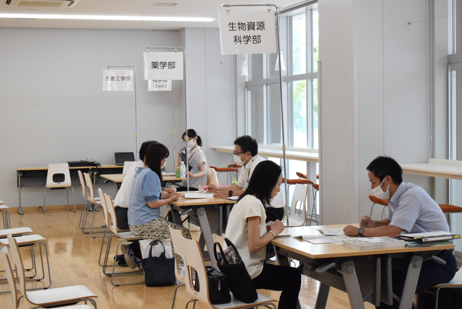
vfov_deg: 20.2
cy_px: 154
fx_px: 867
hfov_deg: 29.8
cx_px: 231
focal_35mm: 68
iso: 2500
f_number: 7.1
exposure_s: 1/250
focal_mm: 45
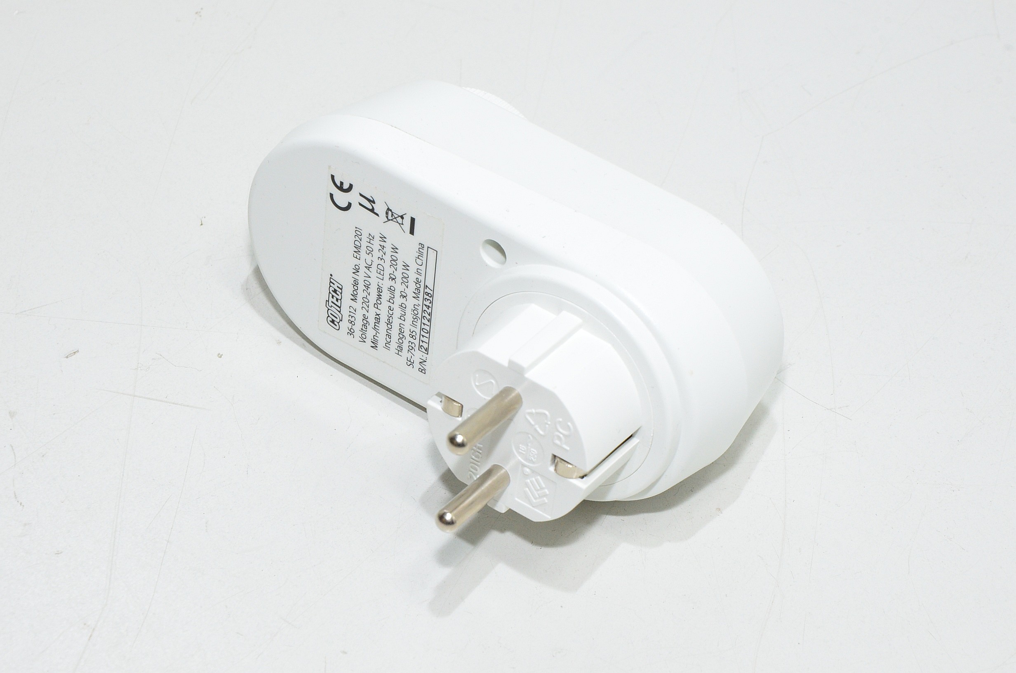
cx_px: 508
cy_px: 336
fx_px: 4436
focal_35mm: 158
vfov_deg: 8.7
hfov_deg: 13.1
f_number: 16
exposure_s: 1/50
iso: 1600
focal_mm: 105
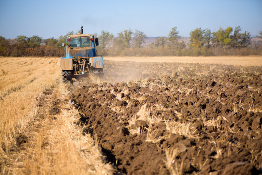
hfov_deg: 19.4
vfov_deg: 13.1
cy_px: 88
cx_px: 131
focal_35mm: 105
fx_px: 765
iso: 100
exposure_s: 1/1600
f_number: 2.8
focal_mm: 105
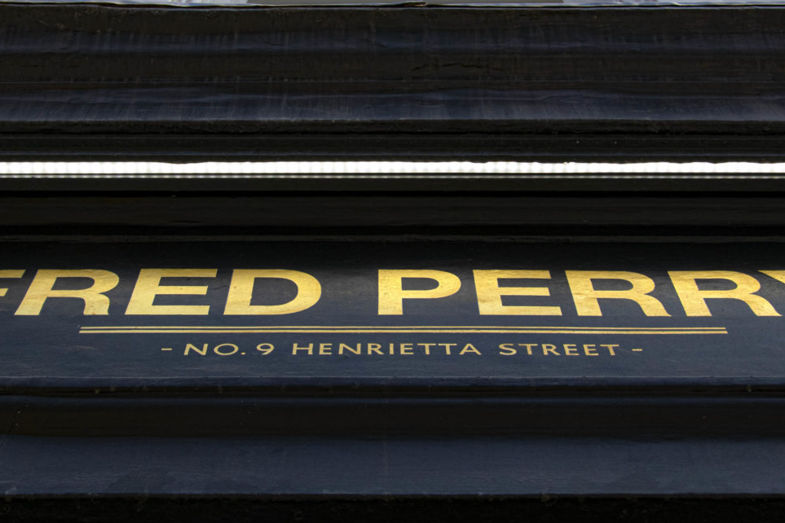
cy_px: 192
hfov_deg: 30.1
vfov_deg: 20.3
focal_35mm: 67
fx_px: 1461
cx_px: 389
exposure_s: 1/250
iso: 400
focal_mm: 28
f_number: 8
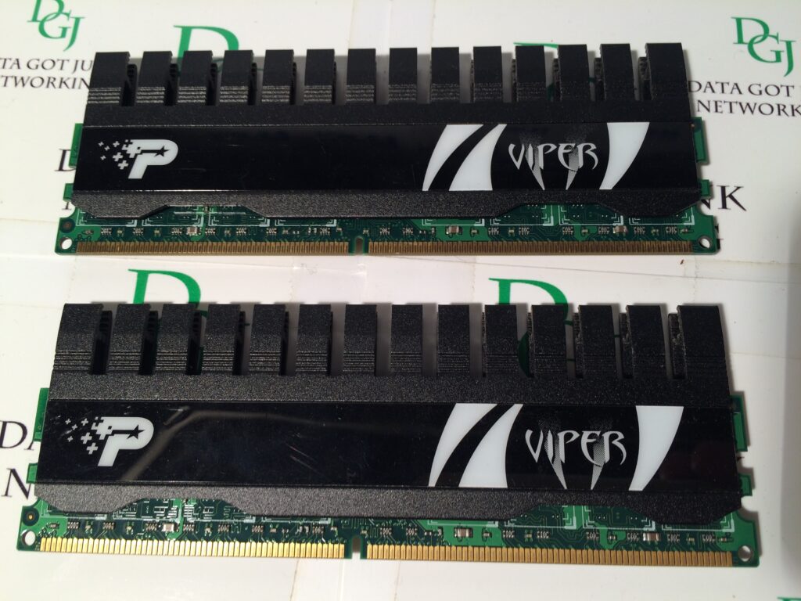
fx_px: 671
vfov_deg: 48.2
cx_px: 400
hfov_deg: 61.7
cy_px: 300
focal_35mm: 29
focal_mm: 4.15
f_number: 2.2
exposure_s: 1/60
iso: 32
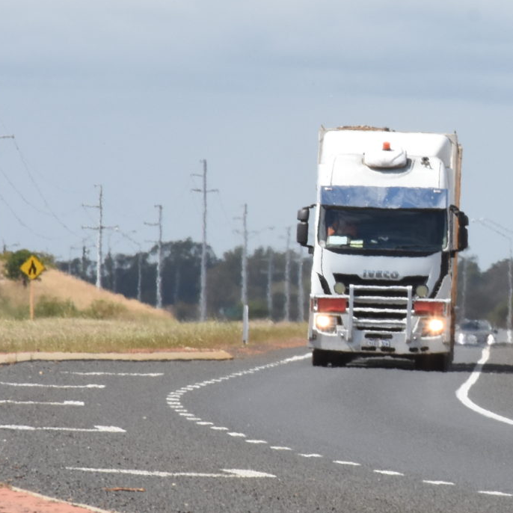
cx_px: 518
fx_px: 11167
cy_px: 162
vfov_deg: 2.6
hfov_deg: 2.6
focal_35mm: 666
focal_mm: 140
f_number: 18
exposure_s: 1/400
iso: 500
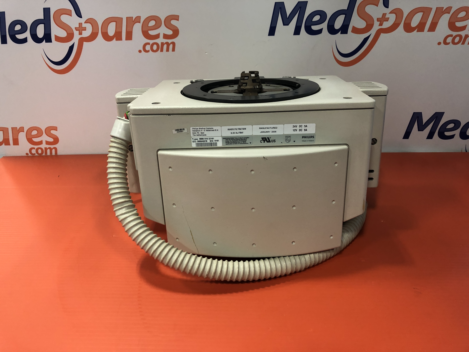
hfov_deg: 63.4
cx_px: 234
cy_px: 176
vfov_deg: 49.7
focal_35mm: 28
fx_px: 379
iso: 40
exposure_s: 1/20
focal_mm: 4
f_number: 1.8
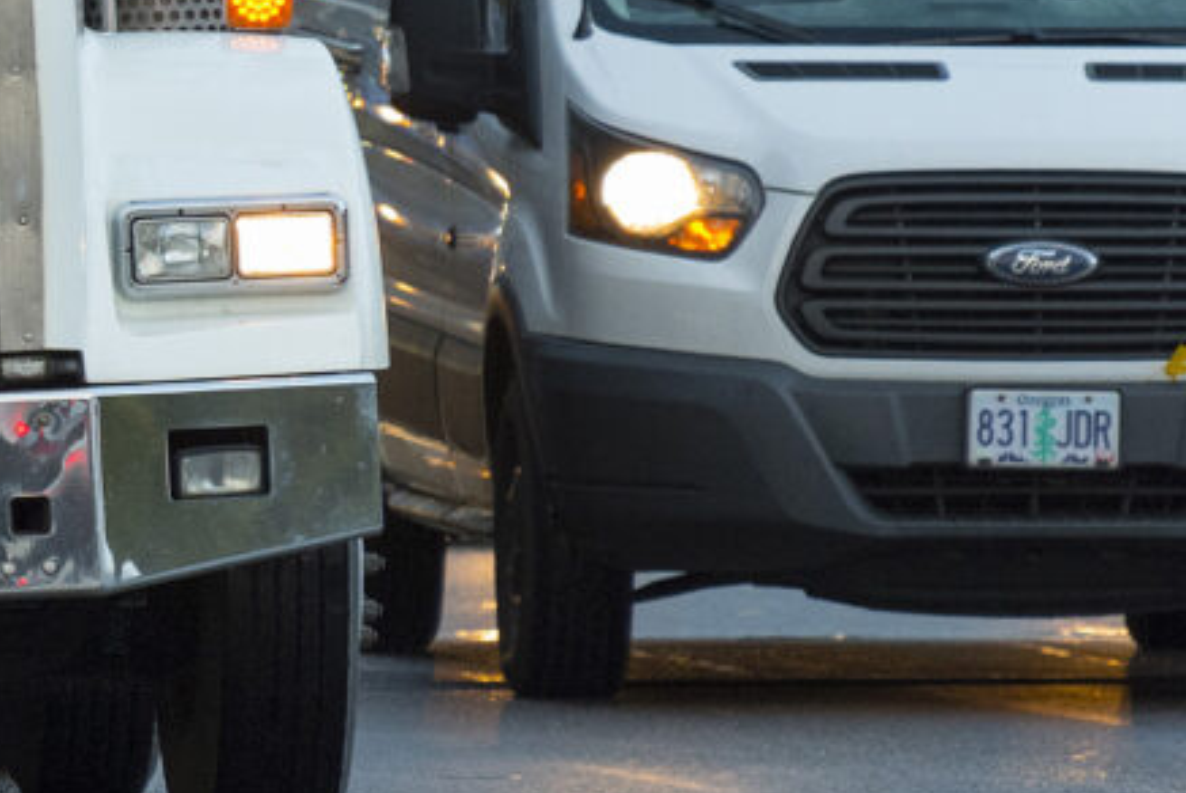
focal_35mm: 937
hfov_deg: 2.2
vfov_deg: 1.5
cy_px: 145
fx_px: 30888
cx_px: -1303
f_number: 3.5
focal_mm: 200
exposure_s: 1/500
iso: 800
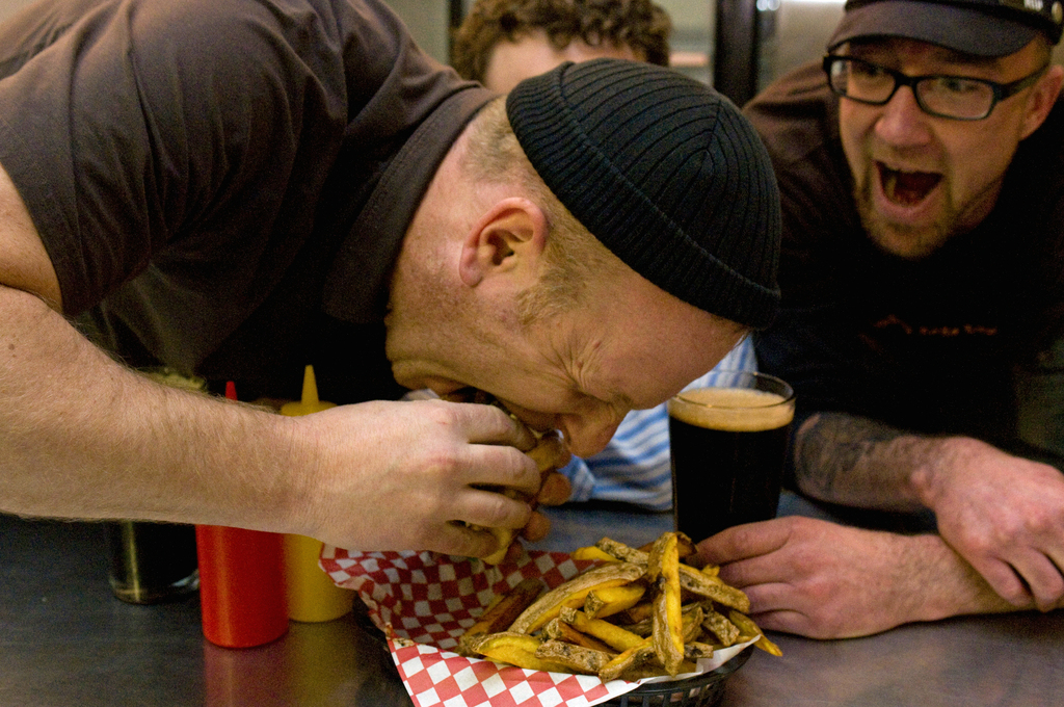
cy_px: 354
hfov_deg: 46.5
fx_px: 1240
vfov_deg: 31.8
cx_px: 532
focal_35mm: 42
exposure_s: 1/80
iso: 2500
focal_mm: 28
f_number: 4.5
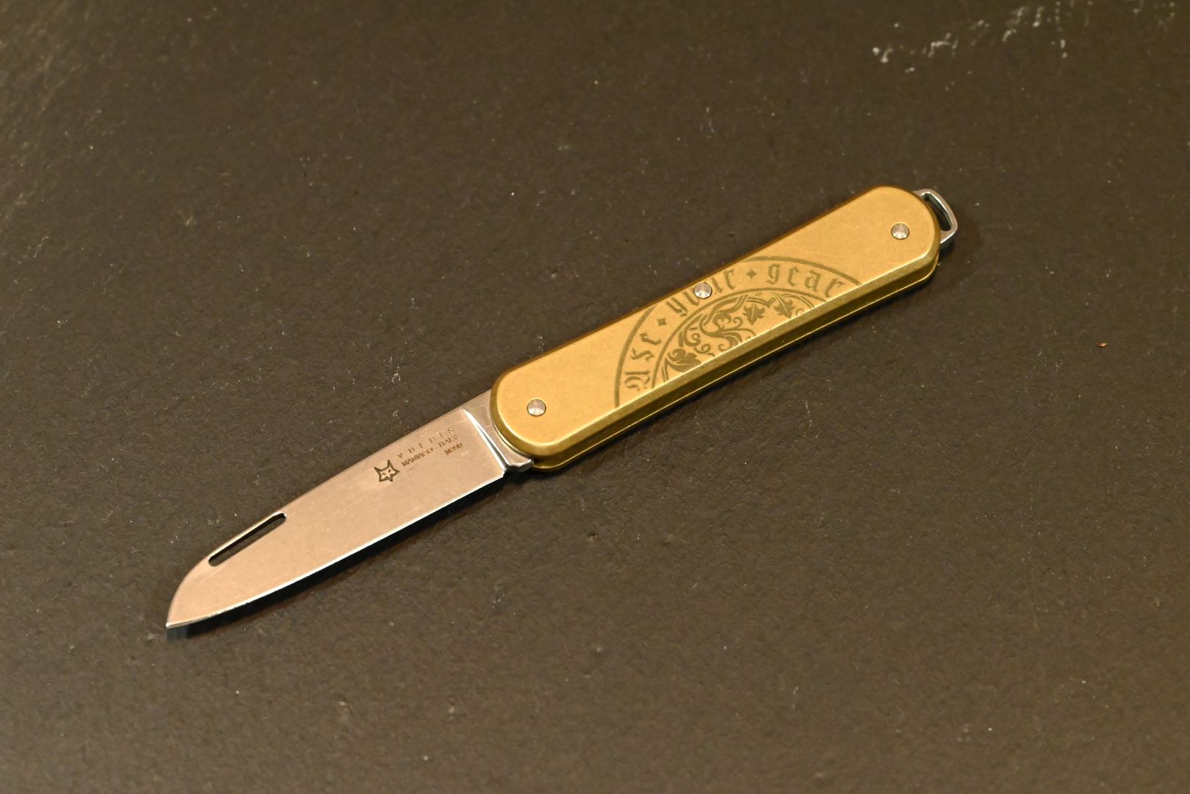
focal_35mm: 105
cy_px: 397
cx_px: 595
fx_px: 3472
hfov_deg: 19.4
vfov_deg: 13.1
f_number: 11
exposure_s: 1/125
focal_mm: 105
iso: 8000
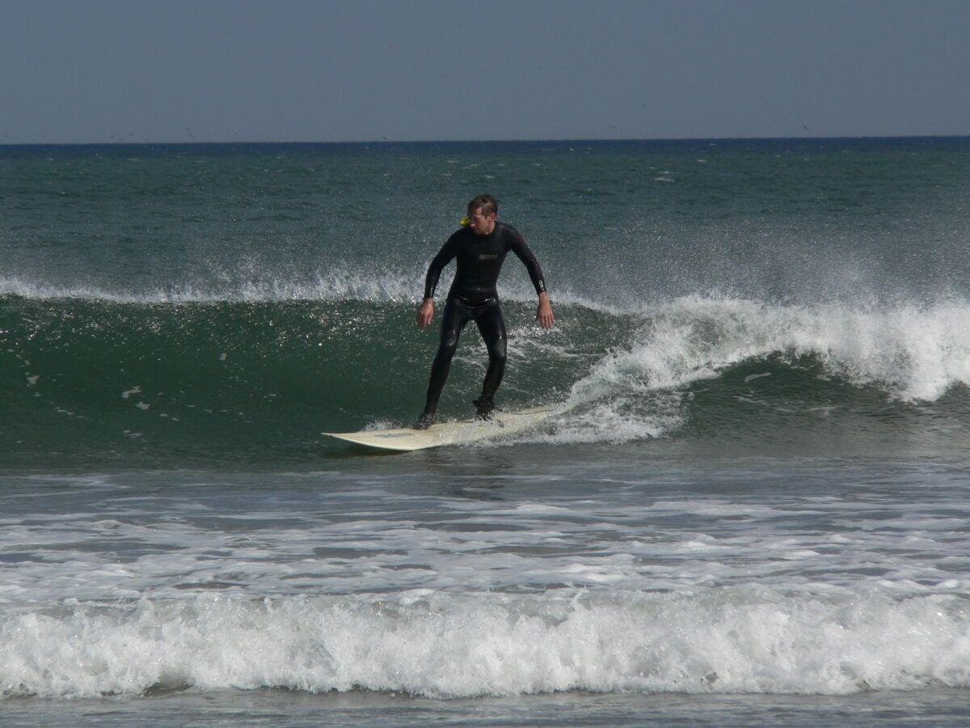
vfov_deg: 3.4
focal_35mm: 432
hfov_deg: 4.6
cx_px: 485
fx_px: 12105
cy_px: 364
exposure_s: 1/800
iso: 80
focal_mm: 72
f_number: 5.6
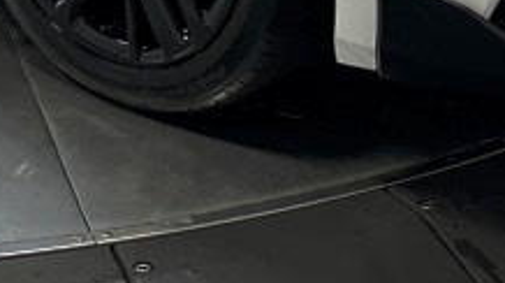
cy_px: -327
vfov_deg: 9.1
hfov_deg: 17.4
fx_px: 1645
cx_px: 151
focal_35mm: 123
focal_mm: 6.86
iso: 160
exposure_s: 1/60
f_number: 1.78
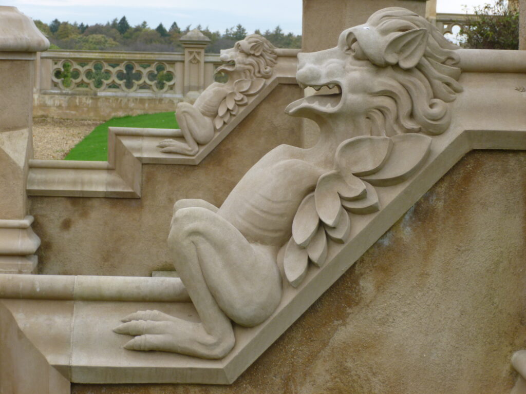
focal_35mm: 107
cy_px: 197
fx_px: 1626
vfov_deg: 13.8
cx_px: 263
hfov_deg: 18.4
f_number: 5.4
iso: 125
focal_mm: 19.1
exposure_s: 1/80
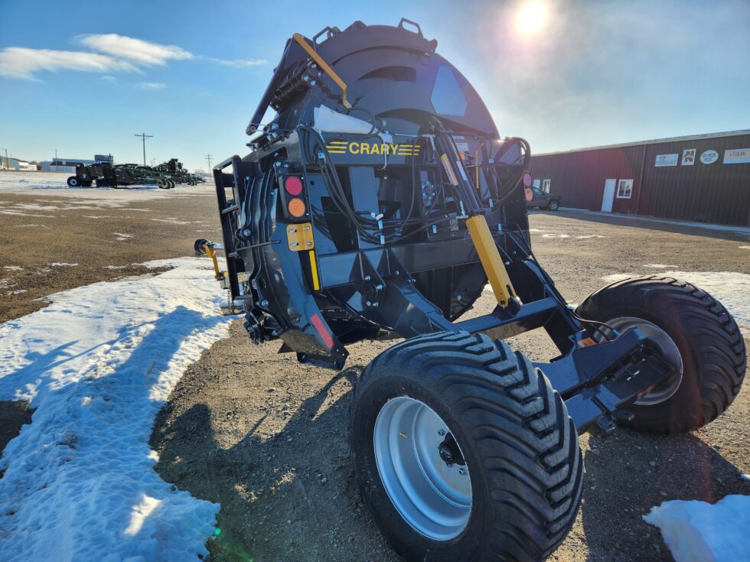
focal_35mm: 23
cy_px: 281
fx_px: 498
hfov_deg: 73.9
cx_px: 375
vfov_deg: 58.9
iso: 20
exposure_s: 1/1311
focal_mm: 5.4
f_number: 1.8
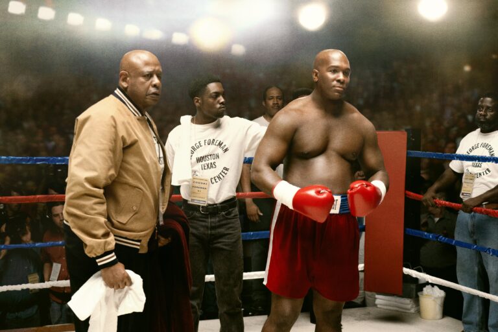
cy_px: 166
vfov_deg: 23.8
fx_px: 788
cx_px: 249
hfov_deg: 35.1
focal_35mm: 57
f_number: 4
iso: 4000
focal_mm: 57
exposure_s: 1/500
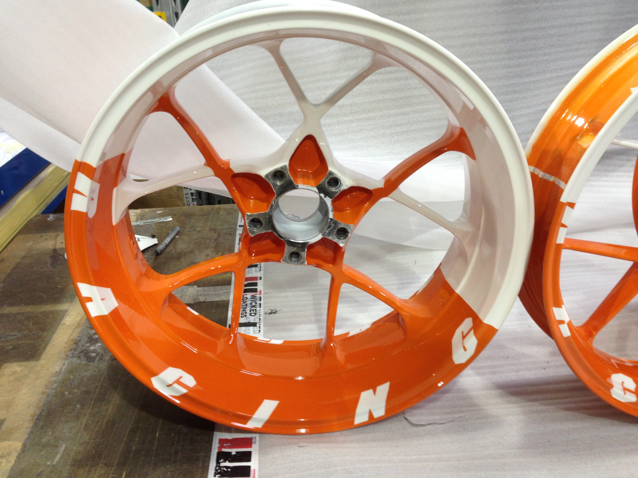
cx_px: 319
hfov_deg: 55.4
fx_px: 608
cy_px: 239
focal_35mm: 33
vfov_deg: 42.9
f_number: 2.4
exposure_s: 1/20
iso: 80
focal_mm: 4.13
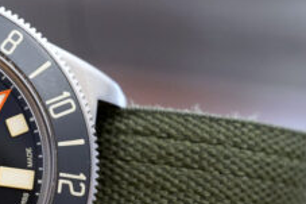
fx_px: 943
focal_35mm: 111
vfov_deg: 12.2
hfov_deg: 17.5
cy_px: 178
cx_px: -71
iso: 2500
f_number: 4.5
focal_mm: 35
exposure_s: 1/60
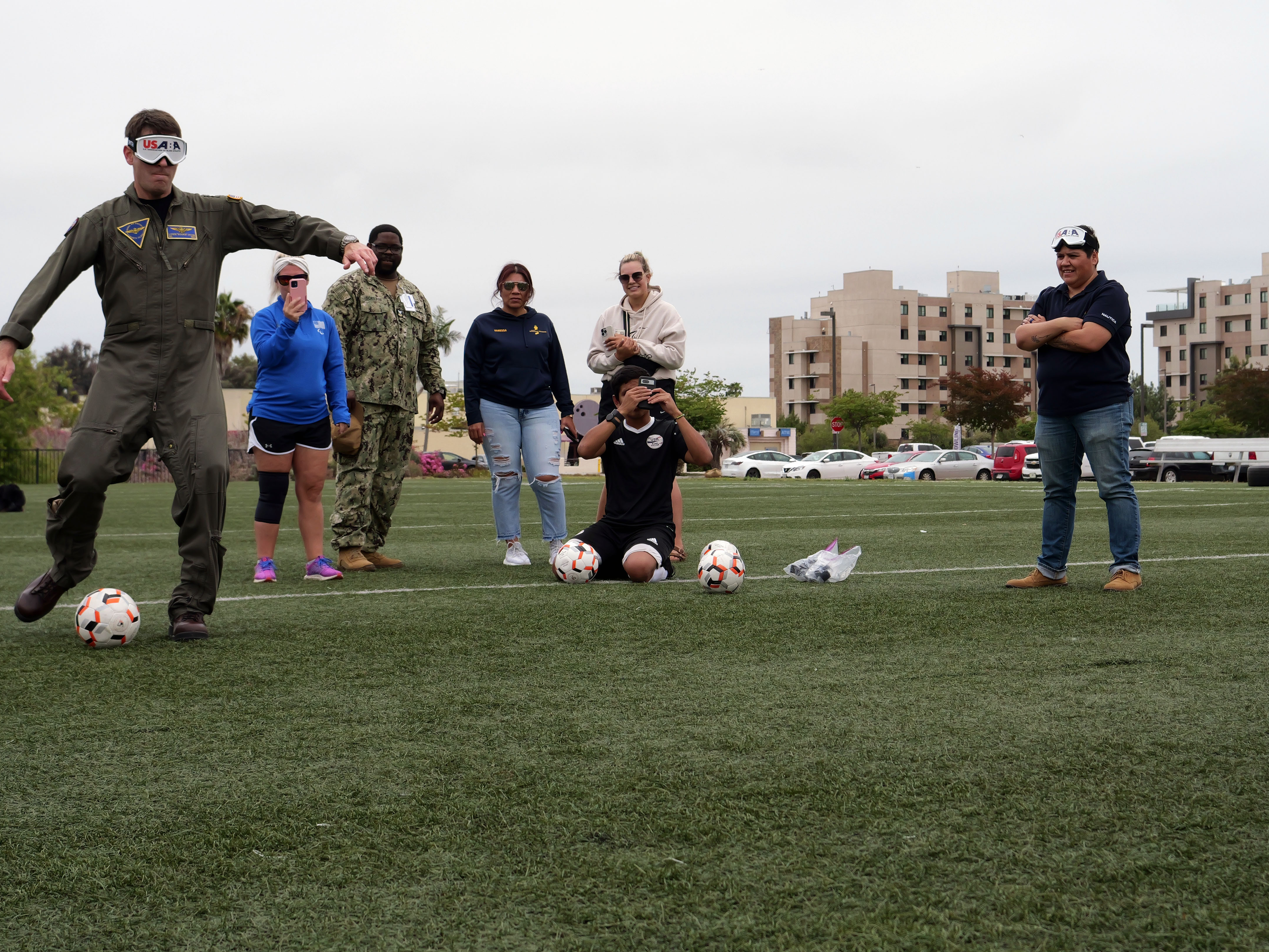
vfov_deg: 22.9
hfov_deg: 30.2
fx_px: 2347
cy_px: 417
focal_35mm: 64
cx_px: 699
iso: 125
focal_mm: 24
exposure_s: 1/1600
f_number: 4
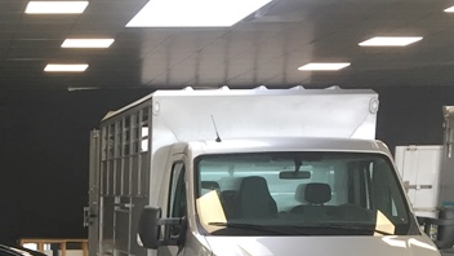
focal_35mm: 92
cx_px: -31
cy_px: 415
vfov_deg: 12.3
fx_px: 1108
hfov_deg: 22.0
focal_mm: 4.15
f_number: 2.2
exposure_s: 1/33
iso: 32
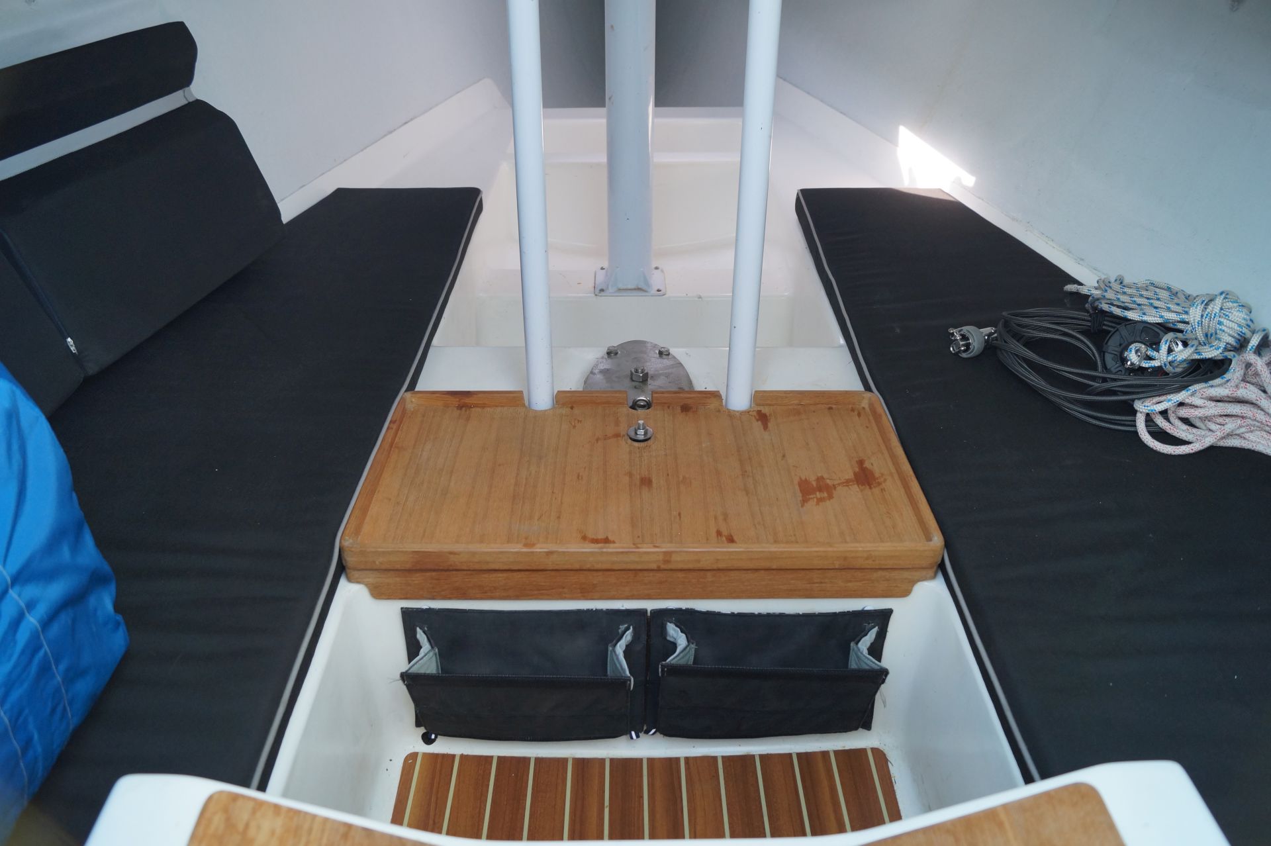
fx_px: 953
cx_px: 636
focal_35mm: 27
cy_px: 423
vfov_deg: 47.9
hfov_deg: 67.4
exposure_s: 1/160
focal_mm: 18
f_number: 4
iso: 500
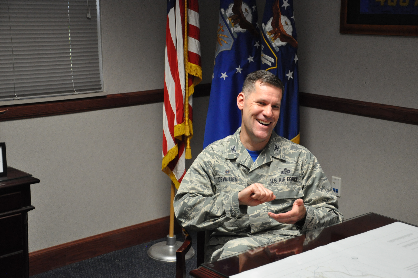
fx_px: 731
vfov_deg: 21.5
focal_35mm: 63
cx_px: 209
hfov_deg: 31.9
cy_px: 139
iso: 1600
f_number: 4.8
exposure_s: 1/80
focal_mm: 42
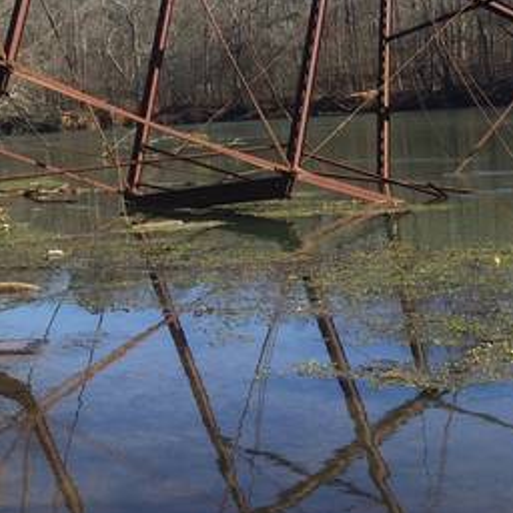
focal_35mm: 80
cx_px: -98
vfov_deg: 21.3
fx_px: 1341
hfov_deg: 20.3
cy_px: 82
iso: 32
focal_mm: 4.15
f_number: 2.2
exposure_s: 1/1099
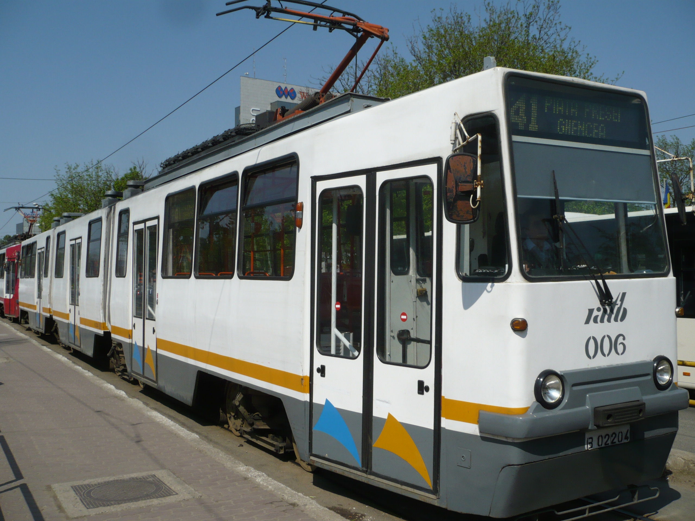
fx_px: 703
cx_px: 348
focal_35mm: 35
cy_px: 260
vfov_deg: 40.7
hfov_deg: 52.6
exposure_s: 1/500
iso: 100
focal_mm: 5.8
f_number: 8
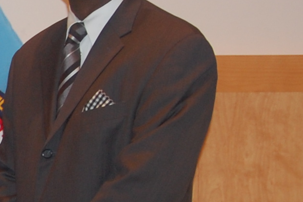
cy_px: 223
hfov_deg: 7.1
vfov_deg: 5.0
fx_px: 2314
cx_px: -361
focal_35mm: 275
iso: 400
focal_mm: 38
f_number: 4.5
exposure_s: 1/60
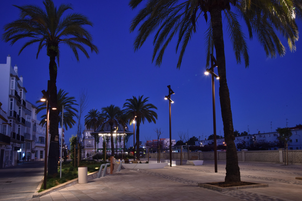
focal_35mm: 32
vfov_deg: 41.1
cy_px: 100
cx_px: 151
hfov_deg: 58.7
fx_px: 269
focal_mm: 32
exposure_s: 1.3
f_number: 22
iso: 640
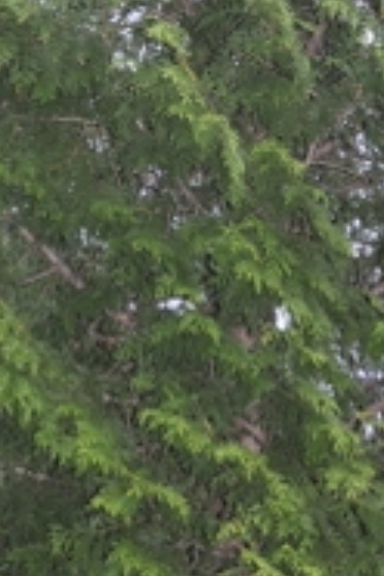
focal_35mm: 116
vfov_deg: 17.4
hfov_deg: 11.8
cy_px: 77
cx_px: 238
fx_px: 1856
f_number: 3.5
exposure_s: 1/125
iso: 640
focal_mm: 18
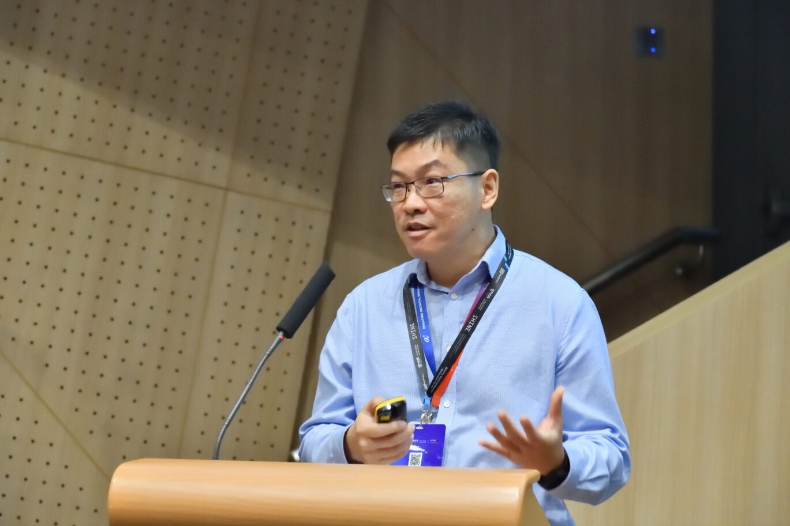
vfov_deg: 11.4
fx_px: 2633
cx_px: 395
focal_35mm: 120
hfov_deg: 17.1
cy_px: 263
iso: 10000
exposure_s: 1/125
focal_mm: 120
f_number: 5.6
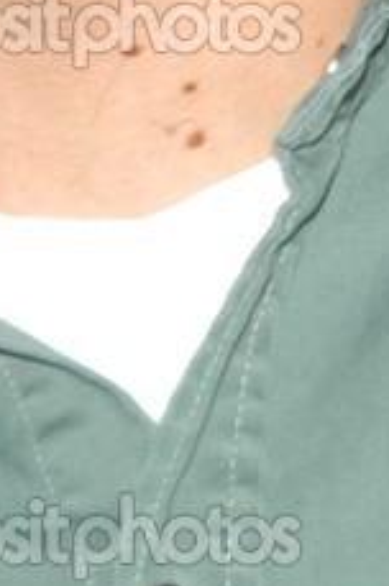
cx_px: 64
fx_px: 10892
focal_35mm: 670
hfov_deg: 2.0
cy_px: -485
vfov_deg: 3.1
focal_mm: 100
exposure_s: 1/180
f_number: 6.3
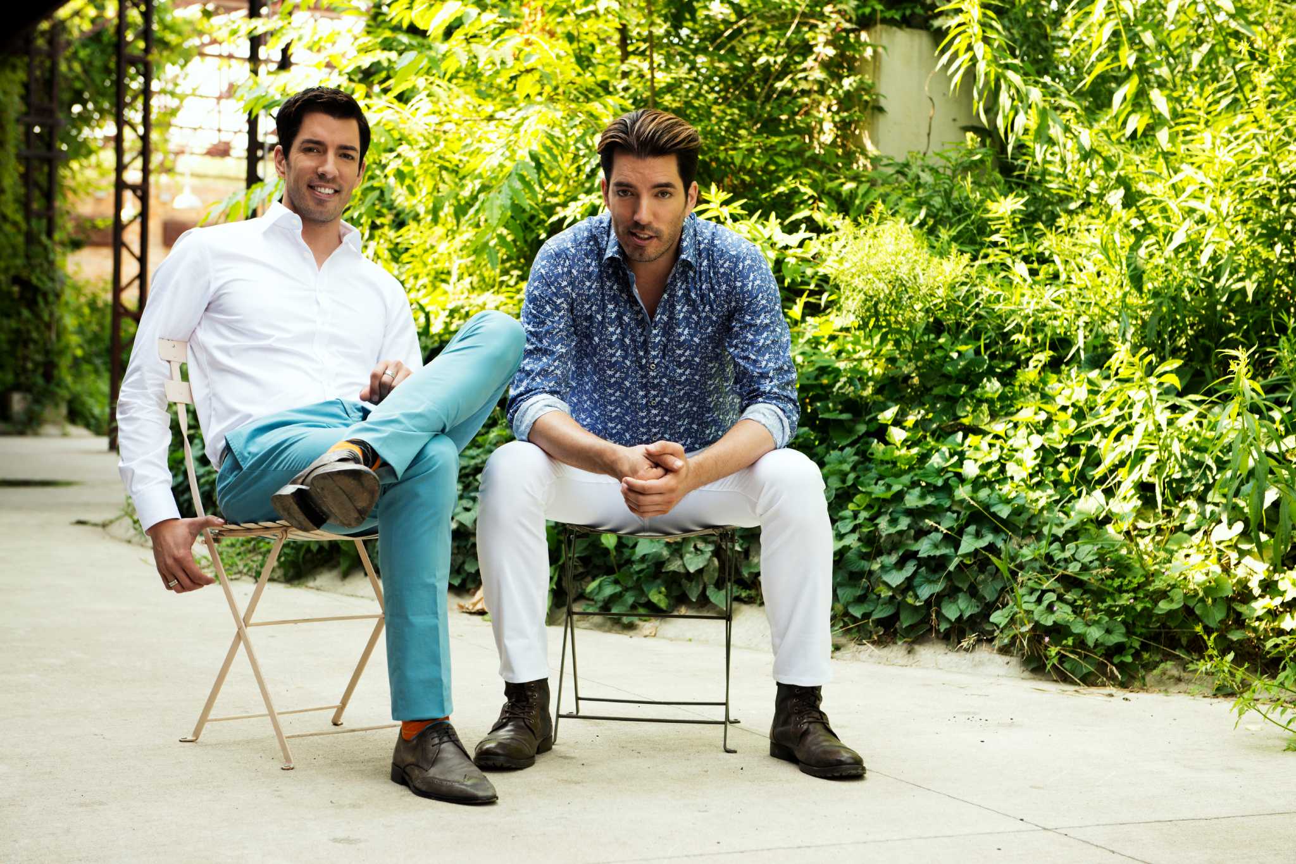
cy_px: 432
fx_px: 2160
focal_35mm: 60
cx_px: 648
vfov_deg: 22.6
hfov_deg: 33.4
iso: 400
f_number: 5
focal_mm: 60
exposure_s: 1/320
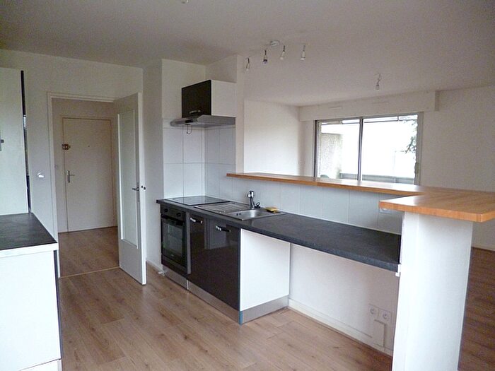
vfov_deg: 56.8
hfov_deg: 71.6
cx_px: 248
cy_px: 186
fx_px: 343
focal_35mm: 24
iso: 400
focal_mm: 4.3
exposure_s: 1/25
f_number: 2.5
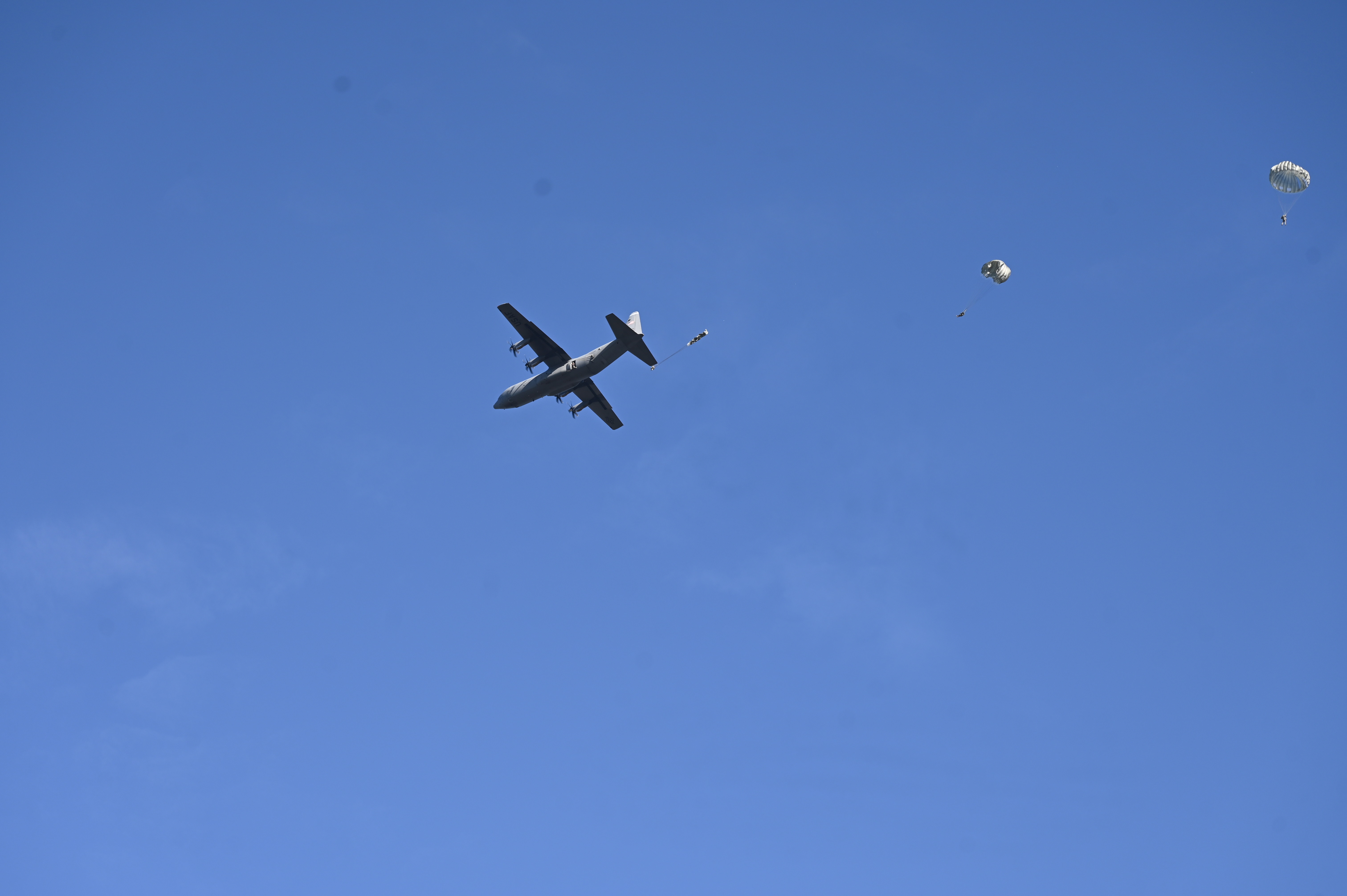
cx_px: 674
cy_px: 448
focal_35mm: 70
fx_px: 2617
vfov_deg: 19.4
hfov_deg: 28.9
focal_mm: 70
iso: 100
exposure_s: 1/320
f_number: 6.3
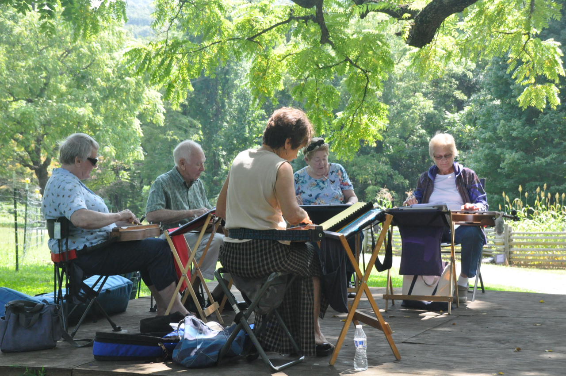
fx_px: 1036
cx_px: 283
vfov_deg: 20.6
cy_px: 188
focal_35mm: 66
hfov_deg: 30.5
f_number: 10
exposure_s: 1/400
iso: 2000
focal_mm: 44
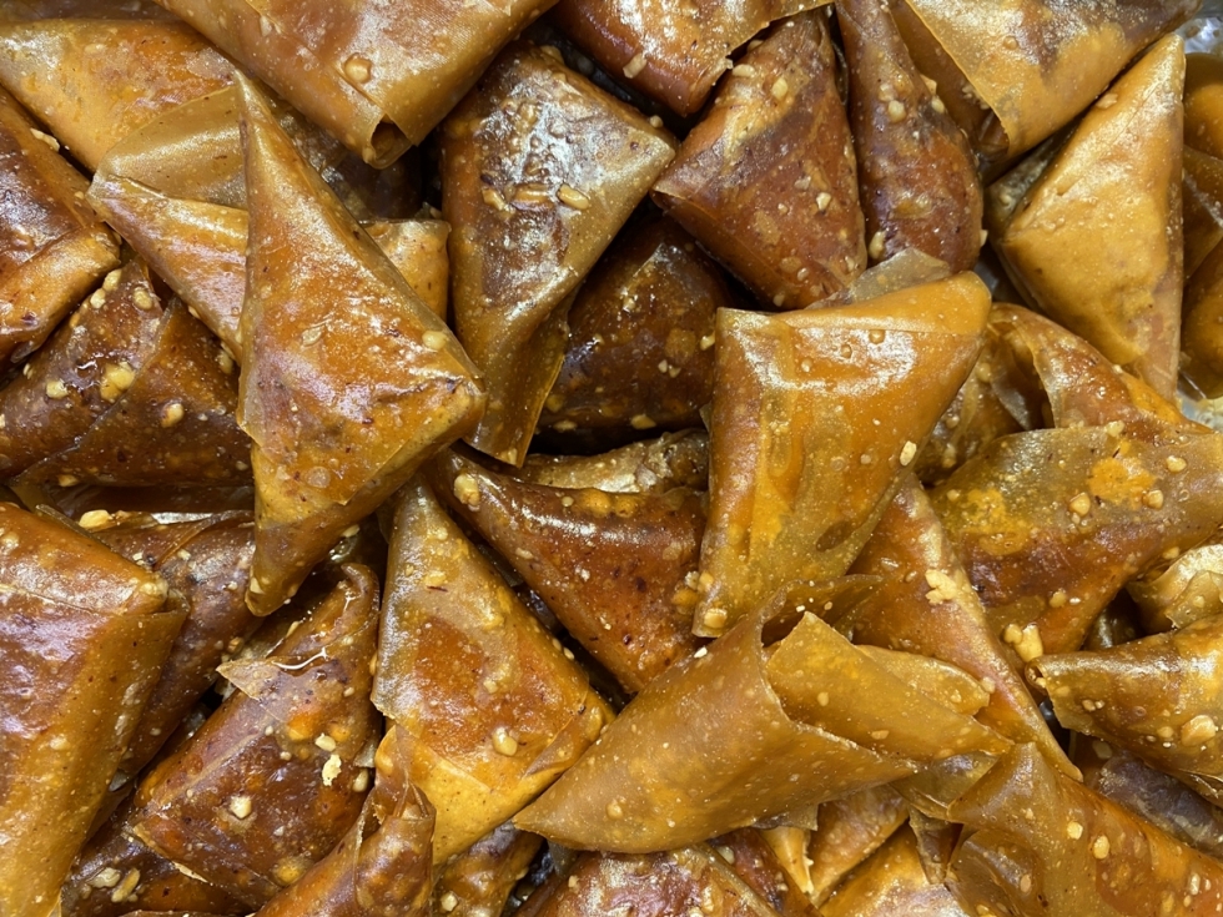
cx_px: 612
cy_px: 458
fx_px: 919
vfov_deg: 53.1
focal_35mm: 26
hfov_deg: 67.3
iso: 80
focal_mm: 4.25
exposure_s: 1/50
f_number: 1.8
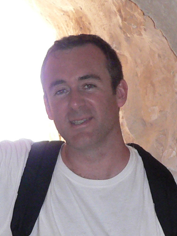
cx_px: 88
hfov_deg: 21.9
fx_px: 457
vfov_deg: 29.0
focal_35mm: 67
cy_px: 118
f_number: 3.2
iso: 200
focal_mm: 11.2
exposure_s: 1/60
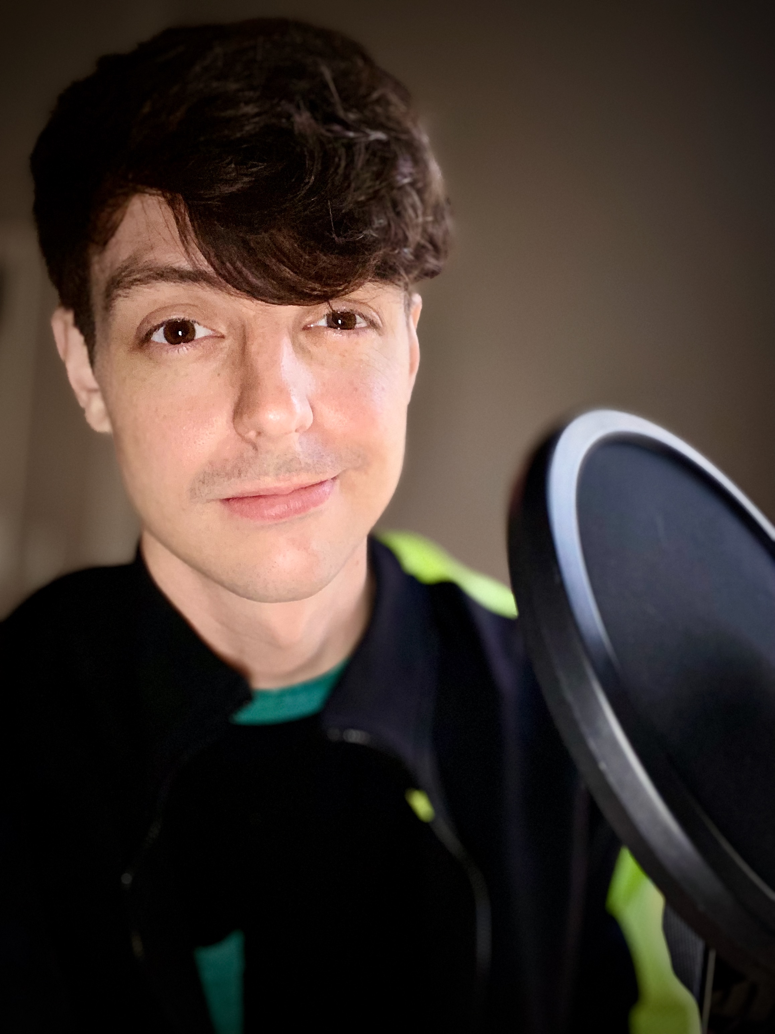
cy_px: 517
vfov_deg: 60.0
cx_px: 388
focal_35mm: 30
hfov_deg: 46.8
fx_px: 896
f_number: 2.2
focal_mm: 2.71
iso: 200
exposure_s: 1/18
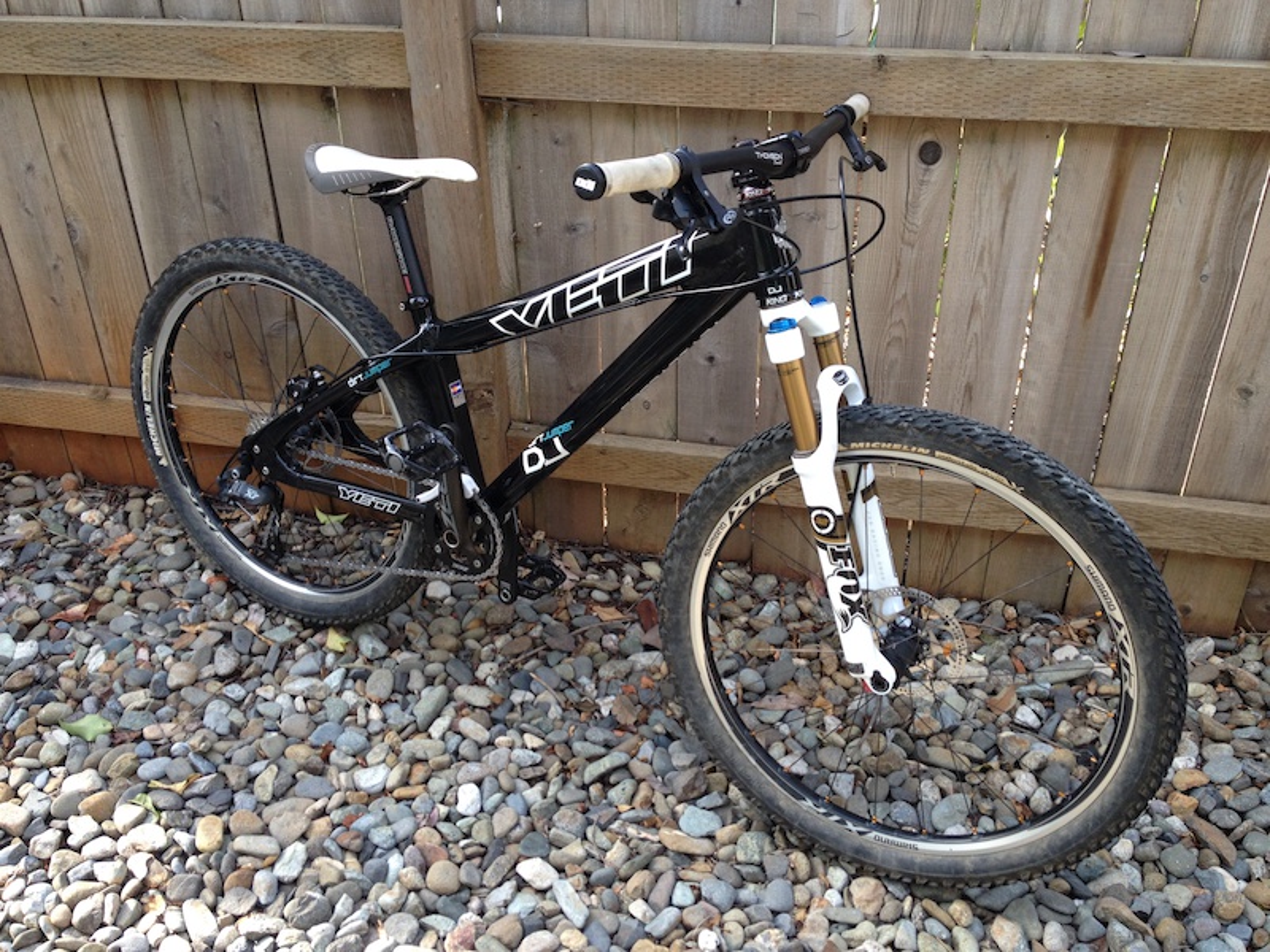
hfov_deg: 52.6
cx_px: 635
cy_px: 476
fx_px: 1284
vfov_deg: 40.7
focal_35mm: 35
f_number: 2.4
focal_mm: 4.28
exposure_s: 1/120
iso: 64
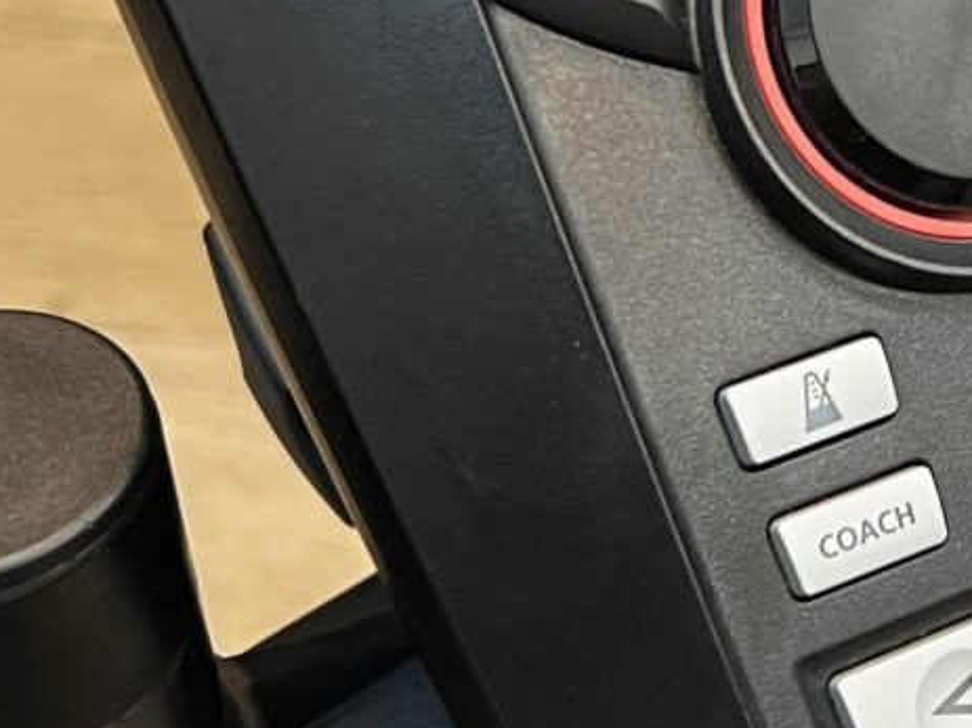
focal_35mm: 115
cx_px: 1117
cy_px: 15
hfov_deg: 16.5
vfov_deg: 12.7
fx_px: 3228
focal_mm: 5.7
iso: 100
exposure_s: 1/50
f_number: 1.5
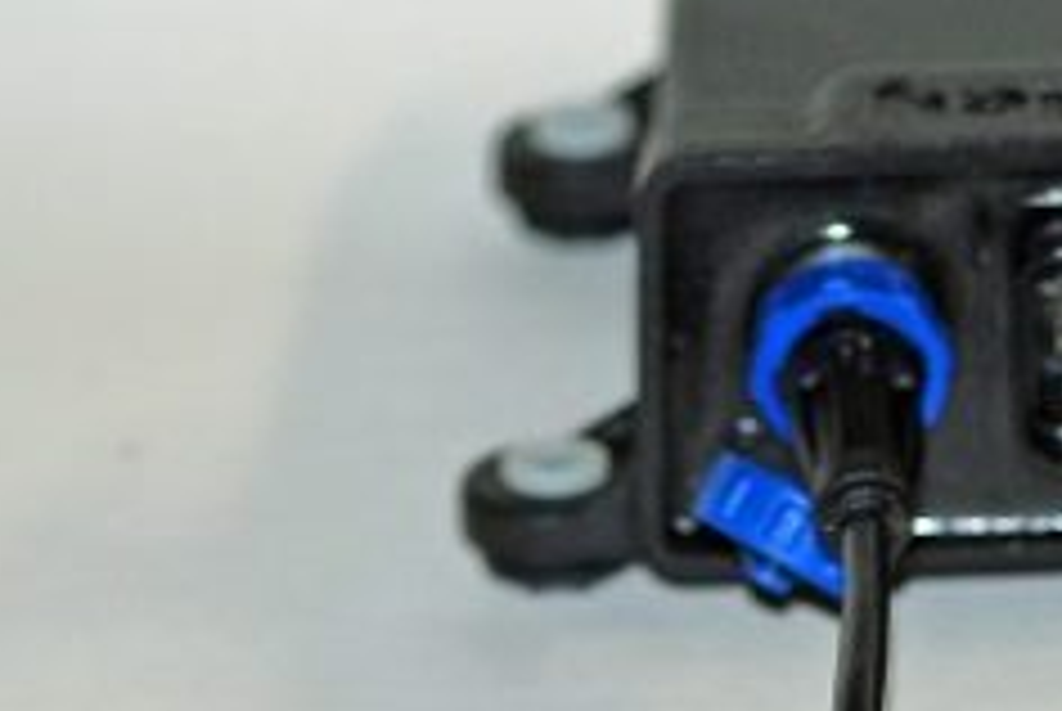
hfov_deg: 6.0
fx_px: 10101
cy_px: 684
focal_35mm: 342
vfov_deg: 4.0
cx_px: 1404
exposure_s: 1/60
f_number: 4
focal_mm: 70
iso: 200
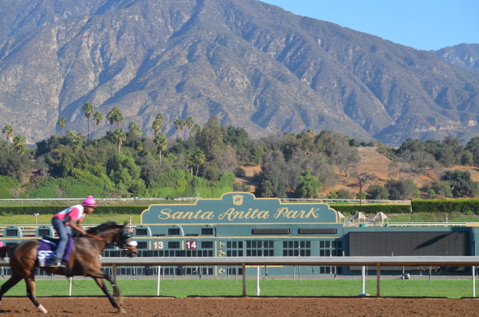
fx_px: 1434
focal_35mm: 108
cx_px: 240
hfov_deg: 19.0
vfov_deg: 12.6
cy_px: 158
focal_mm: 72
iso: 140
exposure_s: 1/250
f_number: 8
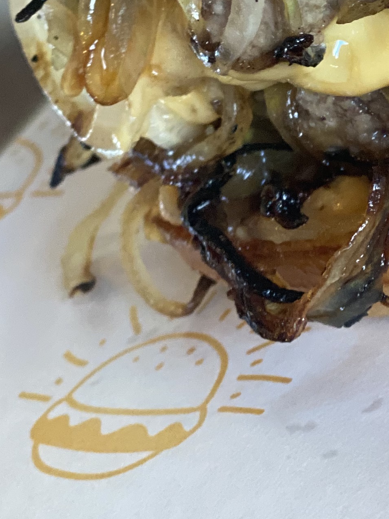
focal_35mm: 165
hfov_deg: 8.9
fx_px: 2473
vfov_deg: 11.7
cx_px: 512
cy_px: -114
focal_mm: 6
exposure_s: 1/60
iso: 160
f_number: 2
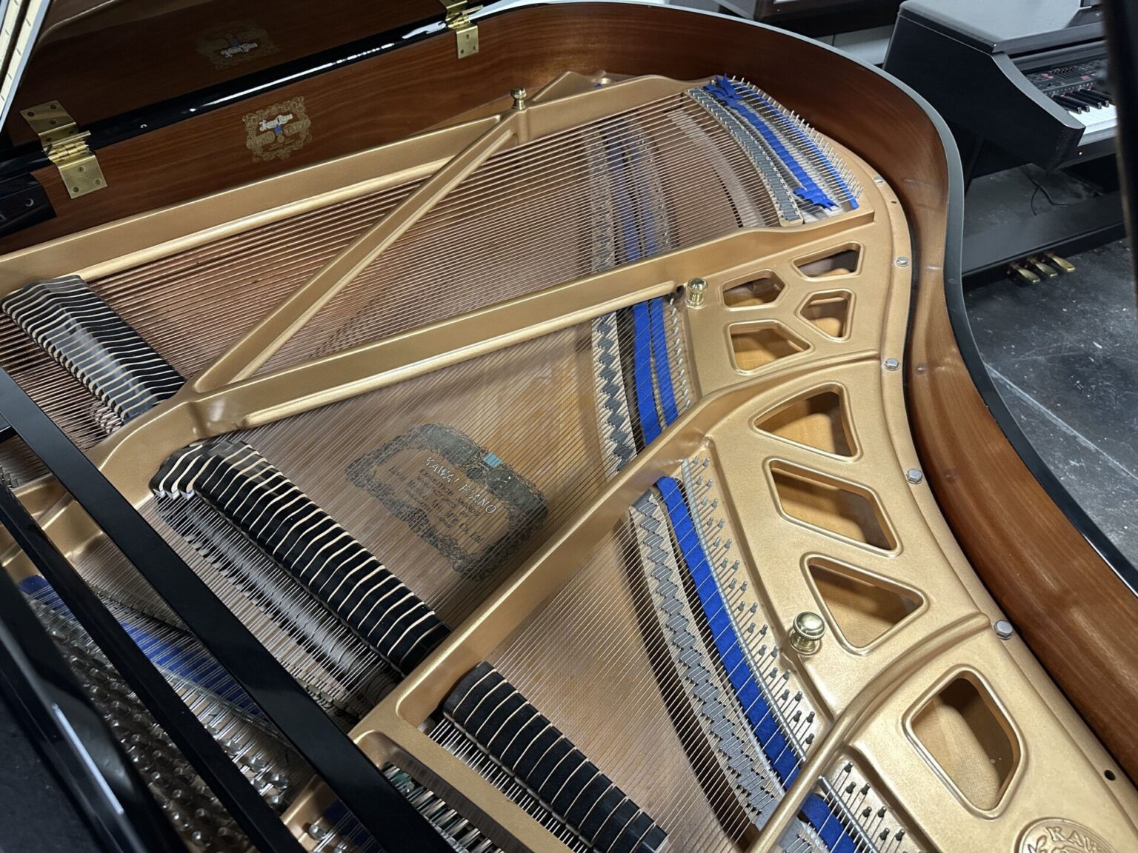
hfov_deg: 71.6
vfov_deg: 56.8
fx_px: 789
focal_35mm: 24
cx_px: 569
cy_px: 426
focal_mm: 6.86
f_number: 1.78
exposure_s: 1/60
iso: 400
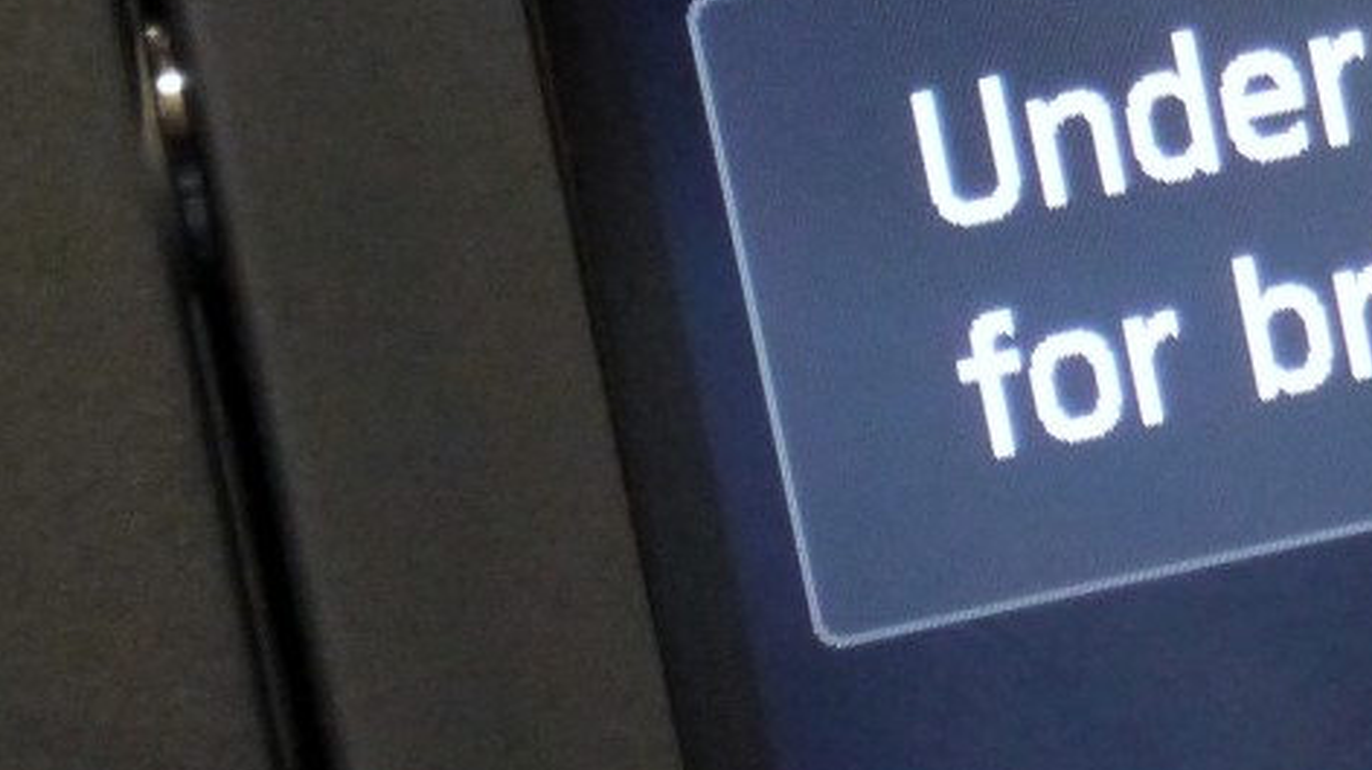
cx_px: 2602
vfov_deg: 3.1
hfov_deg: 5.5
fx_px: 14109
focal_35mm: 388
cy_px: -633
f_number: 5.6
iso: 1600
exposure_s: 1/50
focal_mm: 42
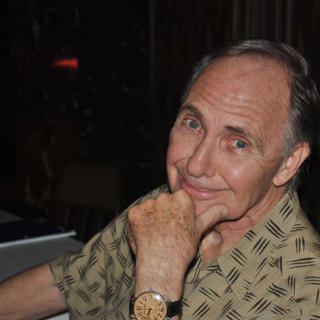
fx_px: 805
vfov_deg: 22.5
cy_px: 160
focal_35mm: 77
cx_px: 193
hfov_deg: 22.4
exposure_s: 1/60
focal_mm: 40
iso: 200
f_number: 5.3
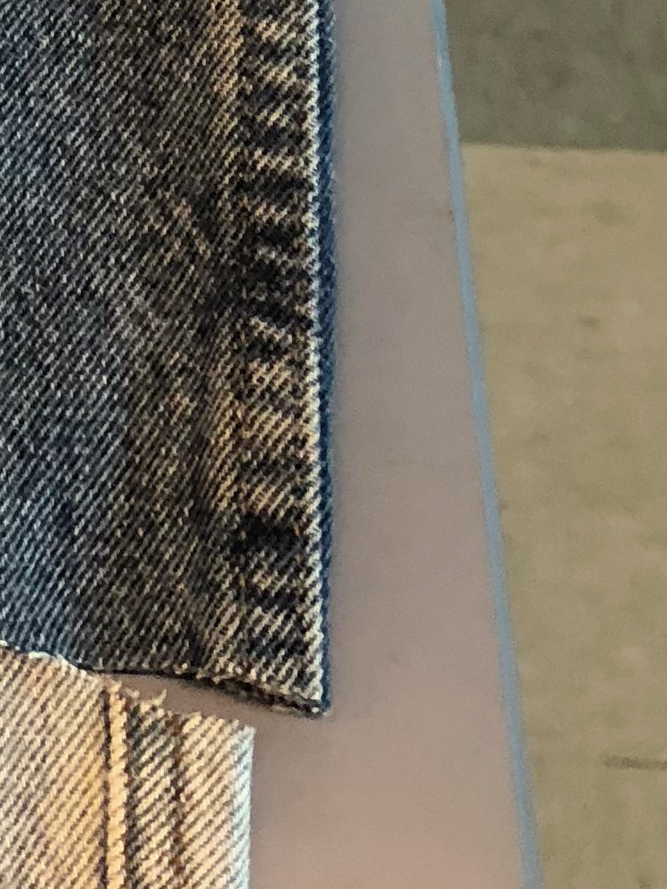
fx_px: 2904
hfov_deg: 12.2
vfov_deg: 16.1
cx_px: -442
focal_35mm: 113
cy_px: -403
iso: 100
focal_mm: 3.99
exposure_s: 1/13
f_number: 1.8
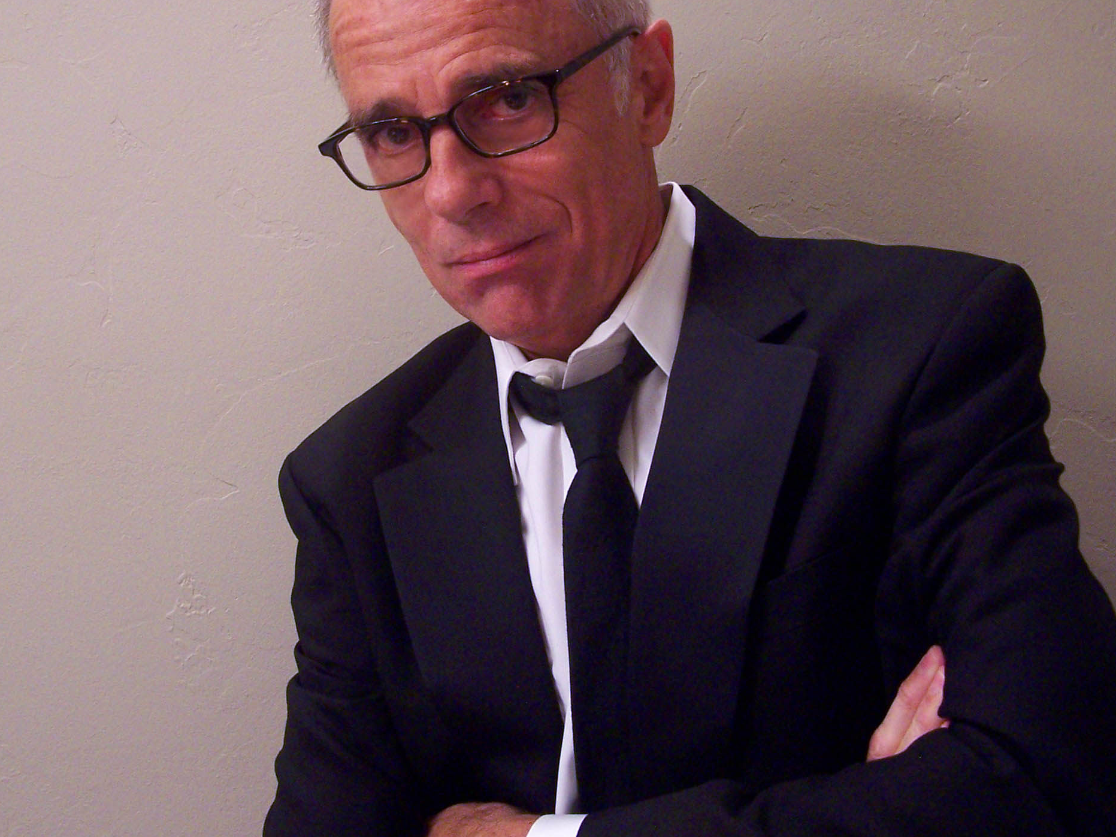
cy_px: 350
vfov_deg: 30.8
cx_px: 487
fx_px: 1515
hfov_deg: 40.4
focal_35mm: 47
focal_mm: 6.3
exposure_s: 1/8
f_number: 2.8
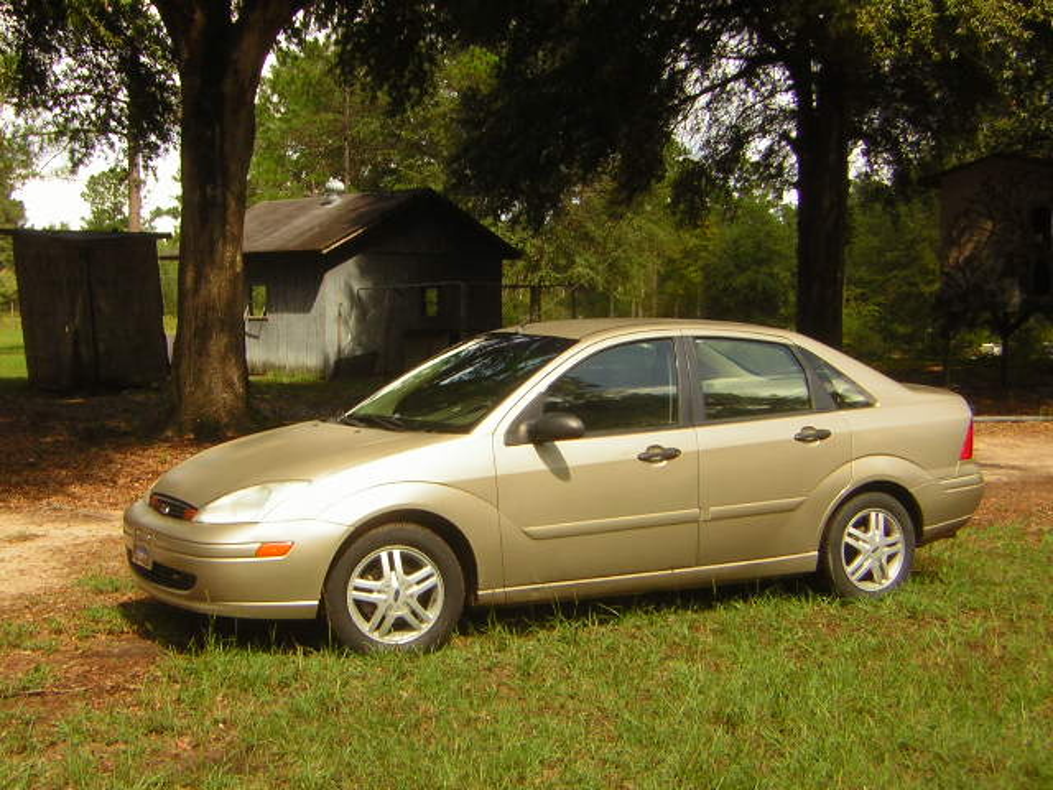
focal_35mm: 51
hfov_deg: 37.5
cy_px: 395
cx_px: 526
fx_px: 1551
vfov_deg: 28.6
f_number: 6.2
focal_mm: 6.6
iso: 50
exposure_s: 1/142
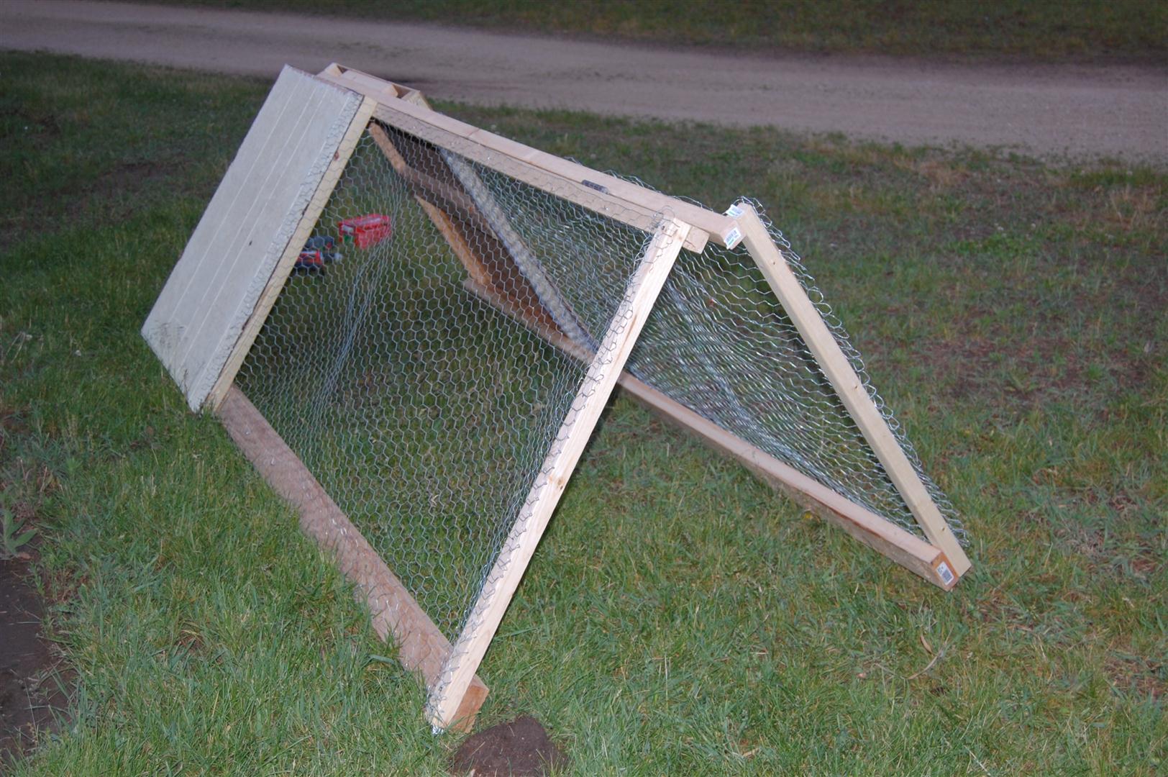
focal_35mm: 46
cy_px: 388
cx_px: 584
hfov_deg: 42.4
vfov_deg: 28.9
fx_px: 1507
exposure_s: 1/60
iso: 400
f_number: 4.5
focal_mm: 31
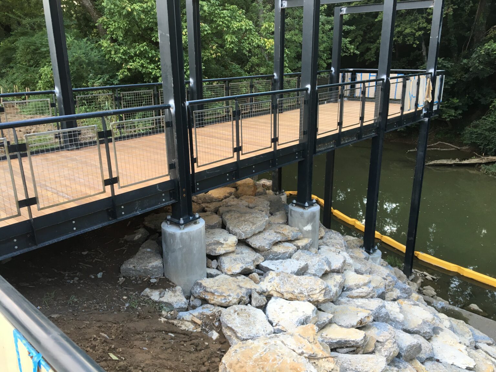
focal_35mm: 29
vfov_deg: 48.2
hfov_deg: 61.7
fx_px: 416
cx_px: 248
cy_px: 186
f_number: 2.2
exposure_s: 1/40
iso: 25
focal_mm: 4.15
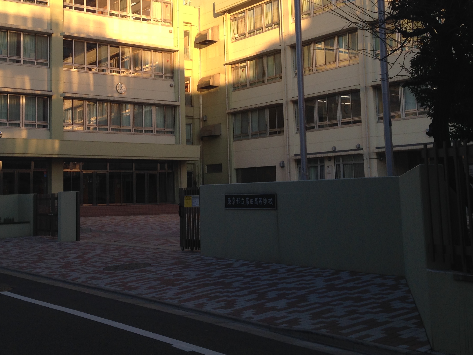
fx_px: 683
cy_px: 127
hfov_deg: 37.8
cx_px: 157
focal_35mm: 50
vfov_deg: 29.0
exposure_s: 1/484
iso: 50
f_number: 2.4
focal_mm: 4.12
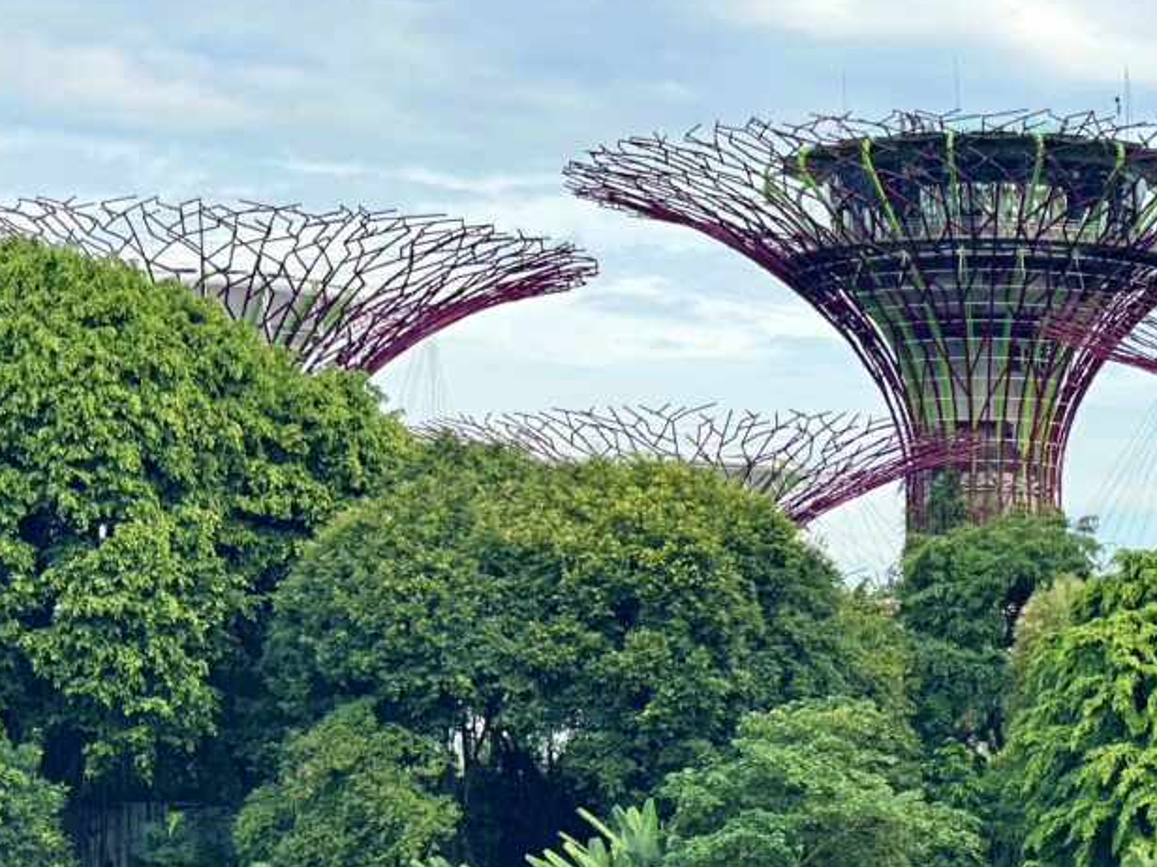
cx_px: 943
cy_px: 918
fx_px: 5515
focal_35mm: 165
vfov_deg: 8.9
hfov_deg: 11.9
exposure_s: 1/153
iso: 32
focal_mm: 9
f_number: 2.8
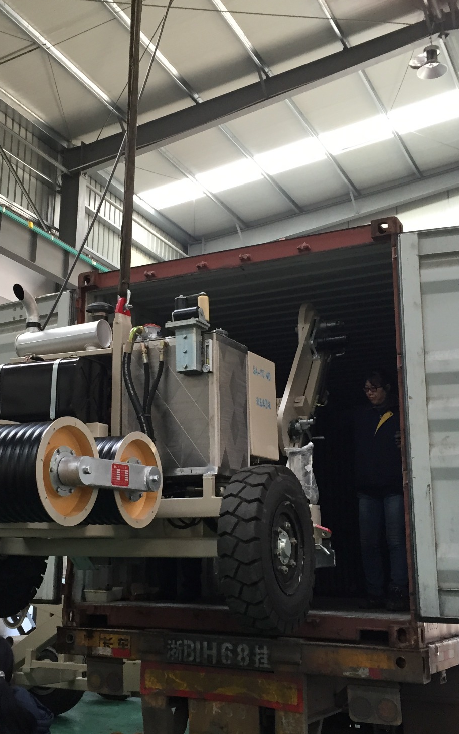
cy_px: 361
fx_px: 841
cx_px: 158
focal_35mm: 42
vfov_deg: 47.2
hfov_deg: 30.3
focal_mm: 4.15
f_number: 2.2
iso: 50
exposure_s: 1/30
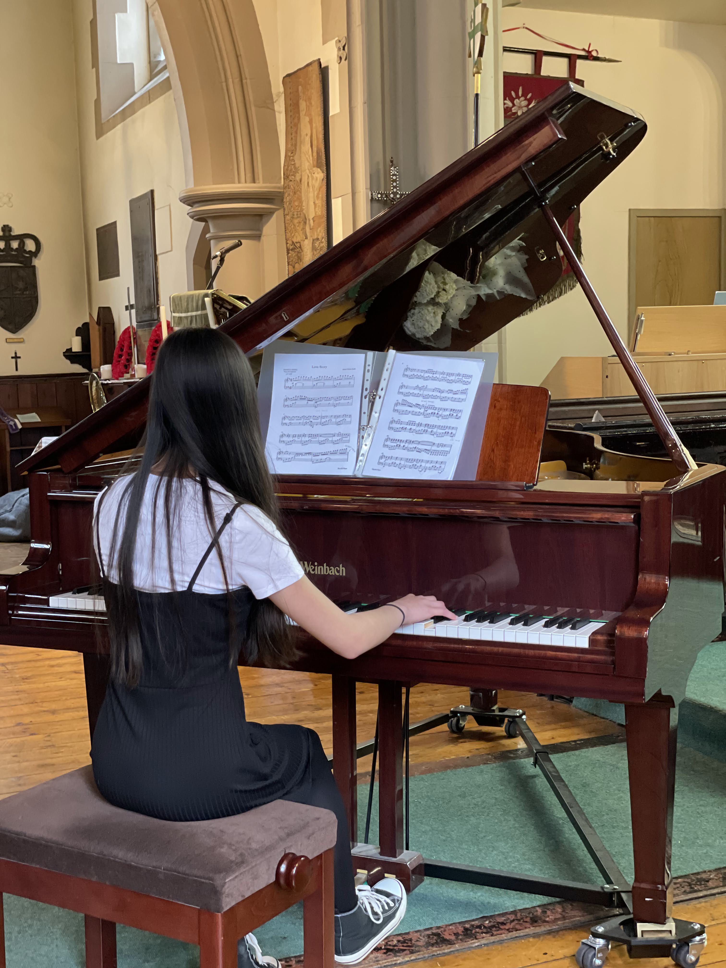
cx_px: 363
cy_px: 484
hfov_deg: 28.0
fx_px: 1454
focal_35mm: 52
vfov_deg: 36.8
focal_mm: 6
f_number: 2
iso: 320
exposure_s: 1/33
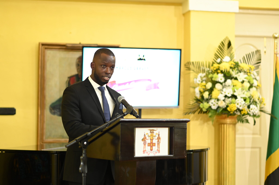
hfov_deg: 23.9
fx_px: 658
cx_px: 140
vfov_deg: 16.1
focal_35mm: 85
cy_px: 92
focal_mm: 85
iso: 1250
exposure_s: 1/125
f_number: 2.2
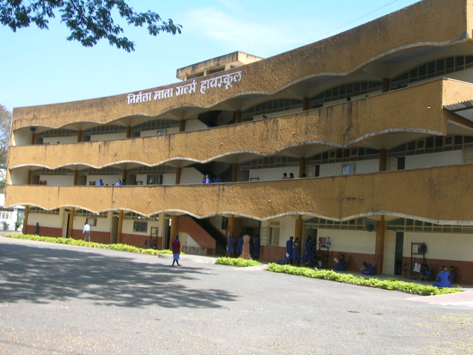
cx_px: 236
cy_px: 178
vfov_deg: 30.3
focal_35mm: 48
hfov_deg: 39.7
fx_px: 656
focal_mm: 7.3
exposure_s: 1/165
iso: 50
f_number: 5.3
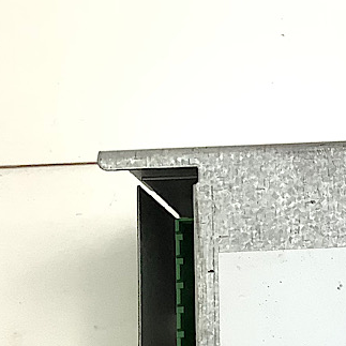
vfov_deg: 16.7
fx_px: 1142
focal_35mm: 101
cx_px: 544
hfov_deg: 15.6
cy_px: 379
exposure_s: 1/100
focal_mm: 3.3
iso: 64
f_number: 2.4
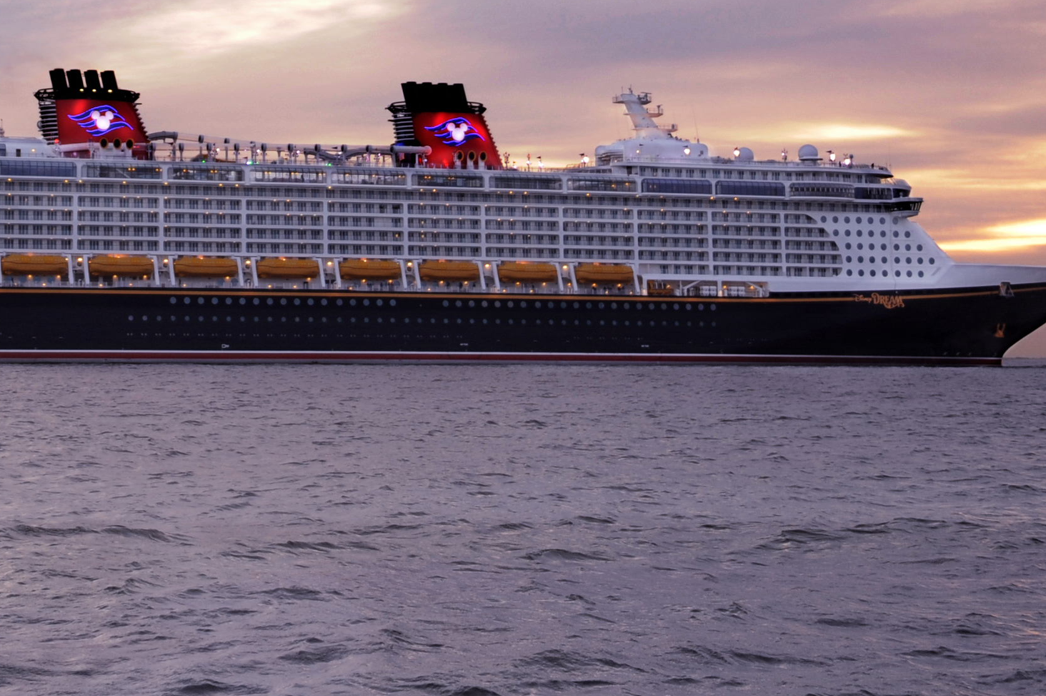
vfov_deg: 15.0
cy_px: -67
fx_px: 2584
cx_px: 171
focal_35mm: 89
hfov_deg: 22.5
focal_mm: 35
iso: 400
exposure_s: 1/400
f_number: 2.8
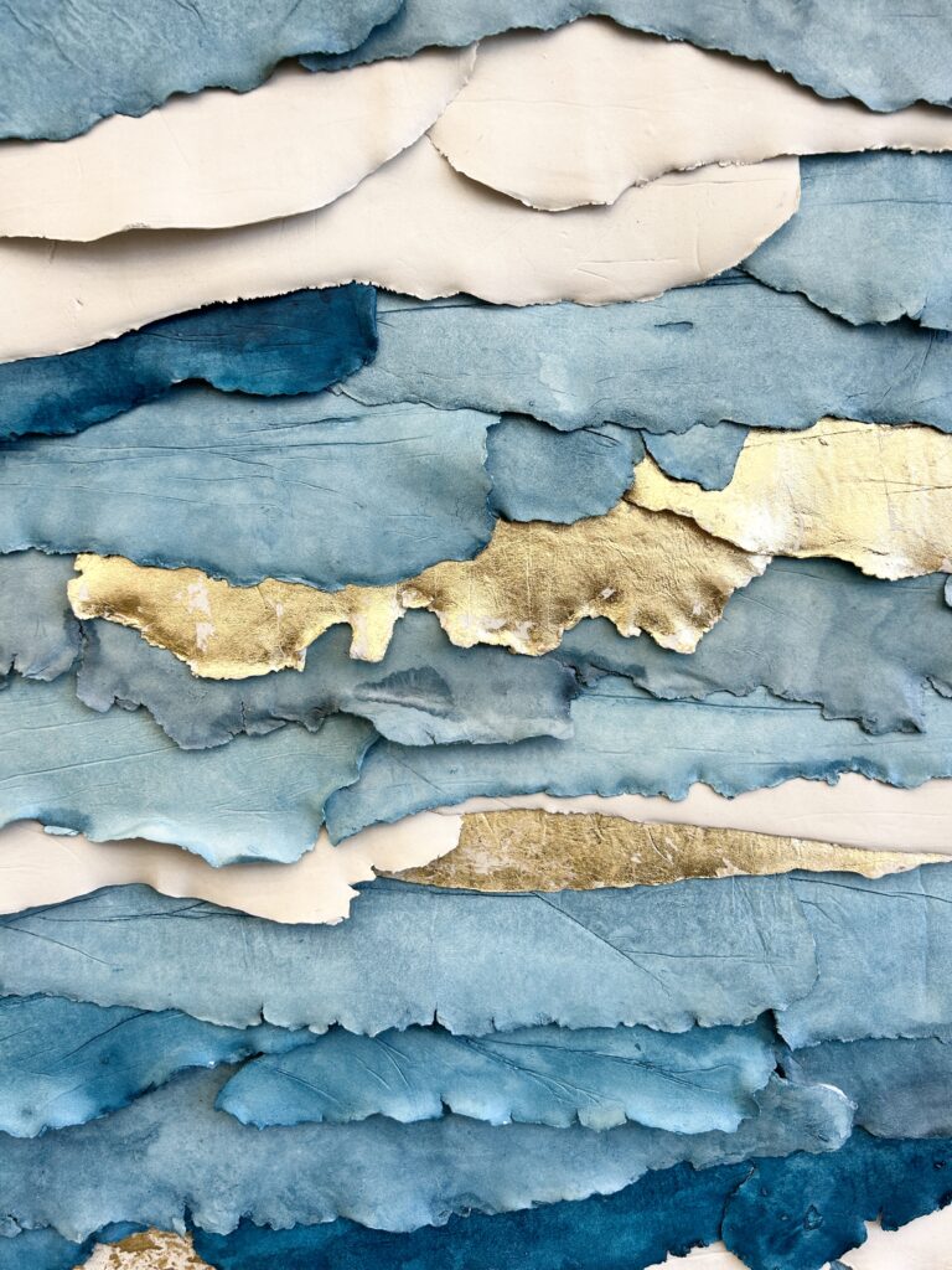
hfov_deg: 53.1
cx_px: 476
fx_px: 953
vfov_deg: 67.3
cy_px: 635
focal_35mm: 26
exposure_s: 1/120
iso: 50
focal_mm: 5.7
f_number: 1.5
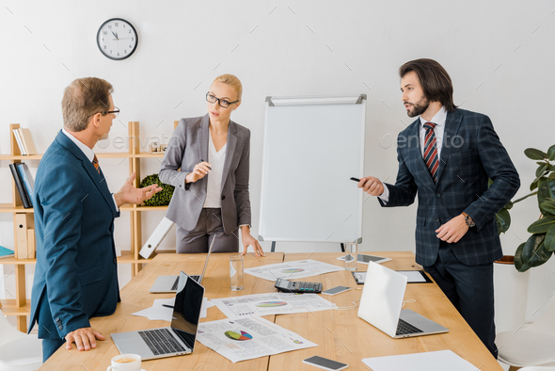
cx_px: 278
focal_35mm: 48
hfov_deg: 41.1
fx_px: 740
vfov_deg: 28.1
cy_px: 186
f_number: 5.6
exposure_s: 1/200
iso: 200
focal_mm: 48
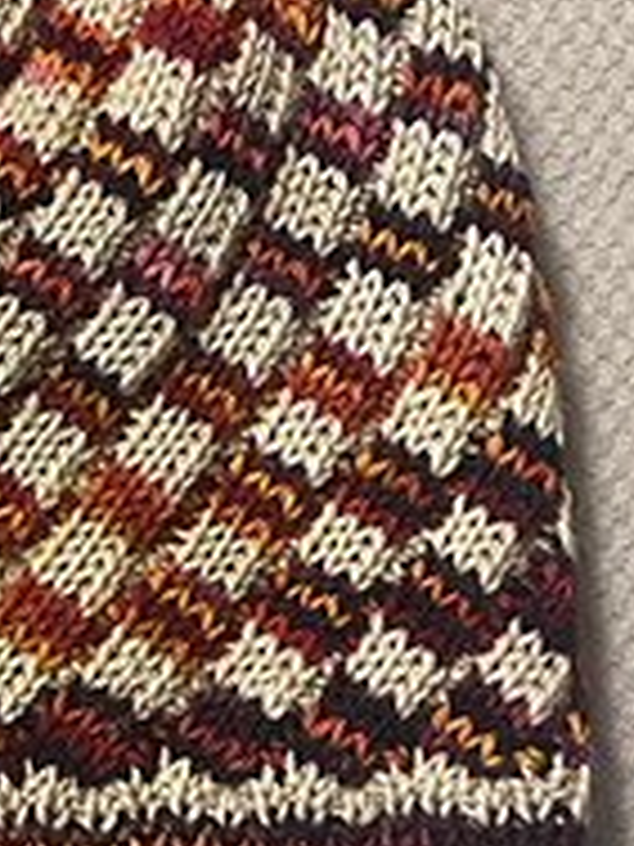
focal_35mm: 69
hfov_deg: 20.5
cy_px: 396
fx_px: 1685
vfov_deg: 28.2
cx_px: -20
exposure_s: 1/40
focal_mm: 5.1
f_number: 1.6
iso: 400
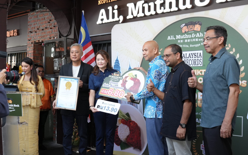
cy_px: 79
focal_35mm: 43
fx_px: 291
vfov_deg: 29.9
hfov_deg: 46.2
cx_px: 124
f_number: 5.6
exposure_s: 1/200
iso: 1600
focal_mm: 28
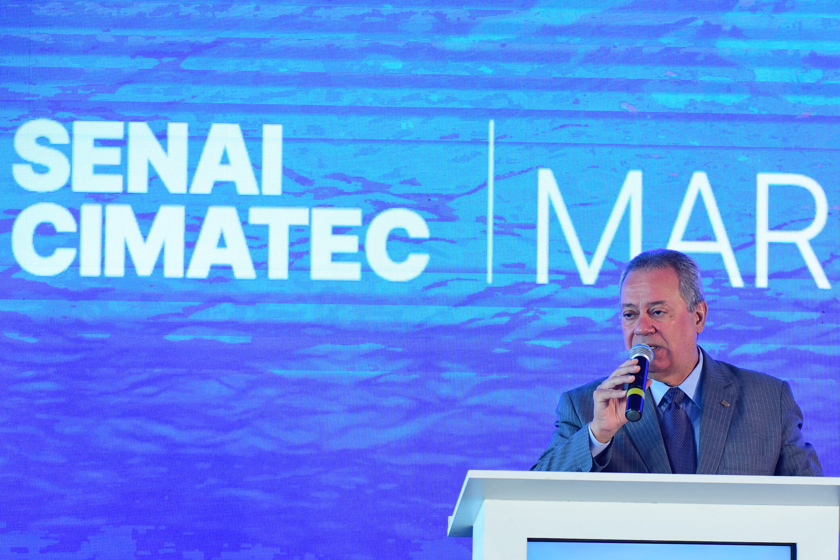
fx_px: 2824
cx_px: 467
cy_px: 338
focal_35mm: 121
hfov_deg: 16.9
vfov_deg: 11.3
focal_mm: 100
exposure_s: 1/200
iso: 1000
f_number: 4
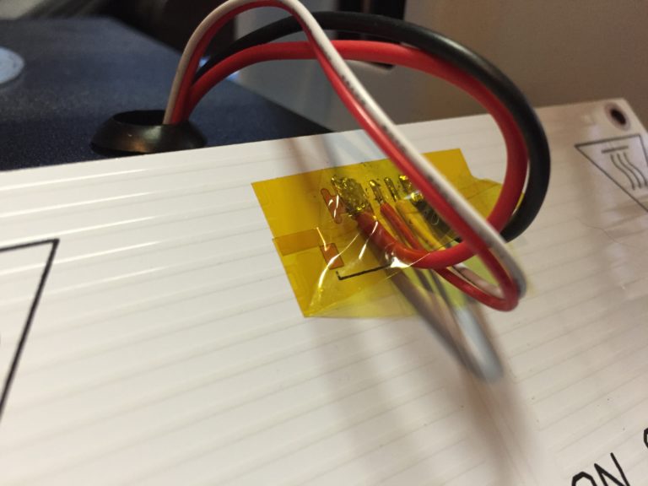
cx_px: 324
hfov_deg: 61.7
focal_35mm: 29
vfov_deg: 48.2
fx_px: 543
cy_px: 243
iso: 200
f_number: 2.2
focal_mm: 4.15
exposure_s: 1/30
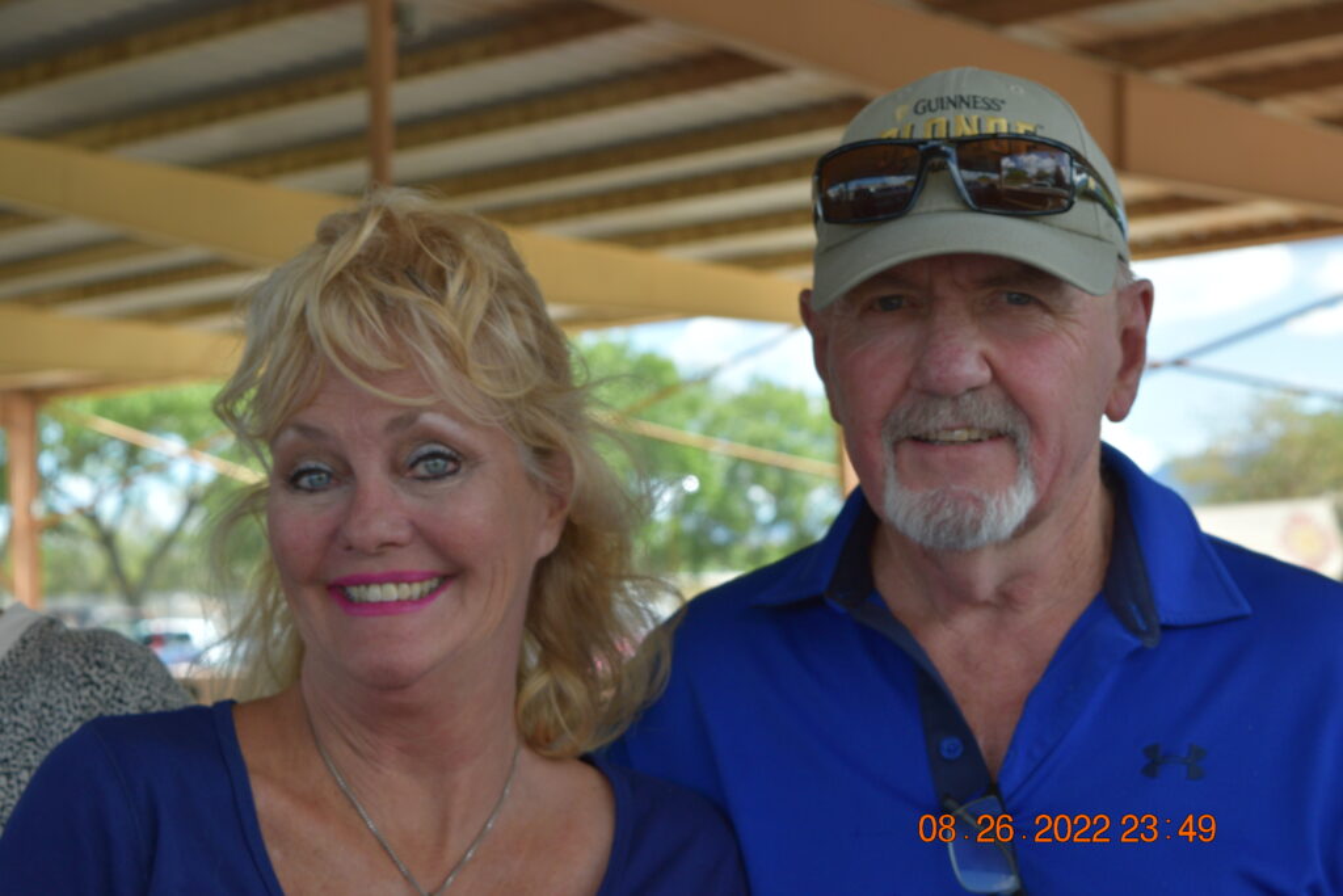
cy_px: 448
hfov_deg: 26.0
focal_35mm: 78
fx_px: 2910
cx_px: 672
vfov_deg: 17.5
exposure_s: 1/250
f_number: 8
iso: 220
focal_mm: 52
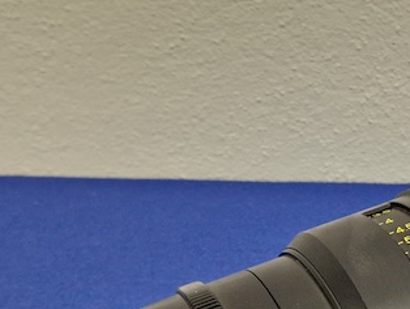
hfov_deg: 24.1
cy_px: 240
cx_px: 464
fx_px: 889
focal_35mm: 75
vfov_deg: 19.5
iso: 1000
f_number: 1.8
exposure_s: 1/100
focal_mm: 5.4
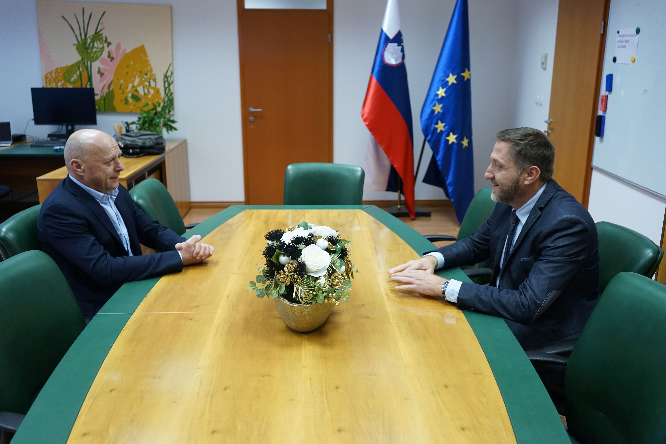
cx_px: 333
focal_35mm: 31
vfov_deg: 42.3
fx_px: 573
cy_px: 222
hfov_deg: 60.3
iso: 1250
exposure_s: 1/100
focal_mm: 31
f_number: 4
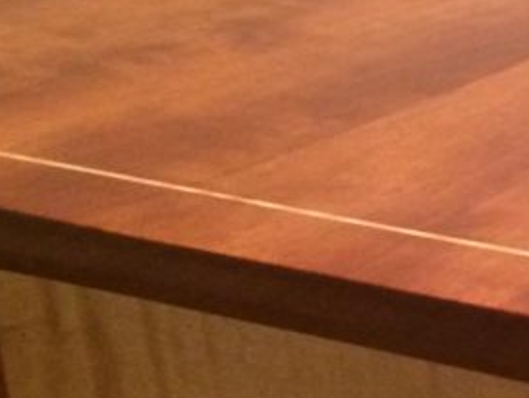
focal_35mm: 127
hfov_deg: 13.7
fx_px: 1943
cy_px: 290
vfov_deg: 11.7
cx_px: 983
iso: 320
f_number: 2.2
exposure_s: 1/20
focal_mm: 4.15
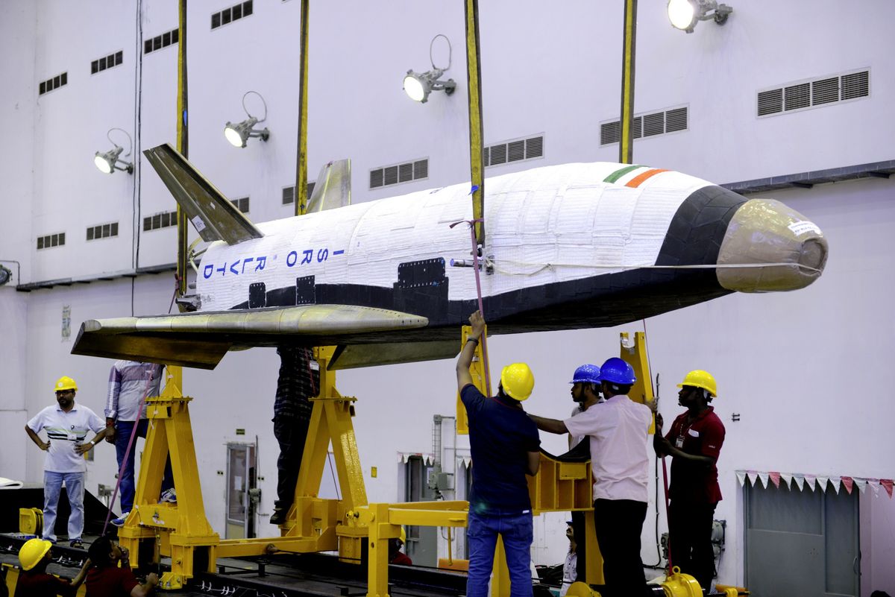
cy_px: 298
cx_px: 448
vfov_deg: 19.5
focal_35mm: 70
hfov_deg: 28.8
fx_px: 1741
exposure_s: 1/50
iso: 500
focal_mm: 70
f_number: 3.2
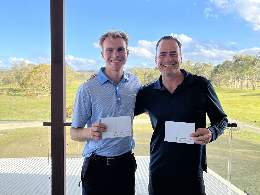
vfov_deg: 53.1
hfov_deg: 67.3
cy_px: 98
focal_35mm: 26
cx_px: 130
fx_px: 195
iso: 50
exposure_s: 1/1018
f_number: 1.6
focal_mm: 5.1
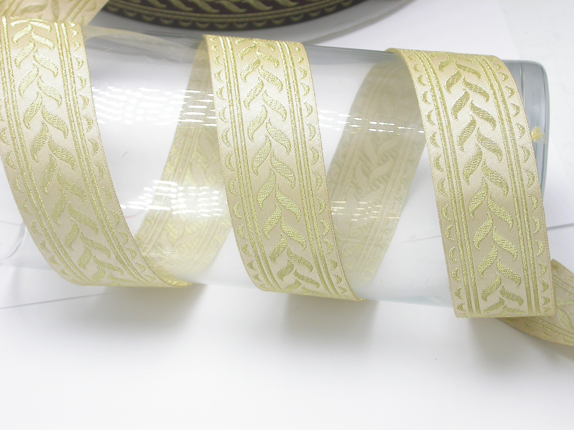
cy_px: 215
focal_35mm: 89
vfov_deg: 16.6
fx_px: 1476
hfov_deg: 22.0
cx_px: 287
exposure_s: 1/168
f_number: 3.7
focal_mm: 18.4
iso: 100
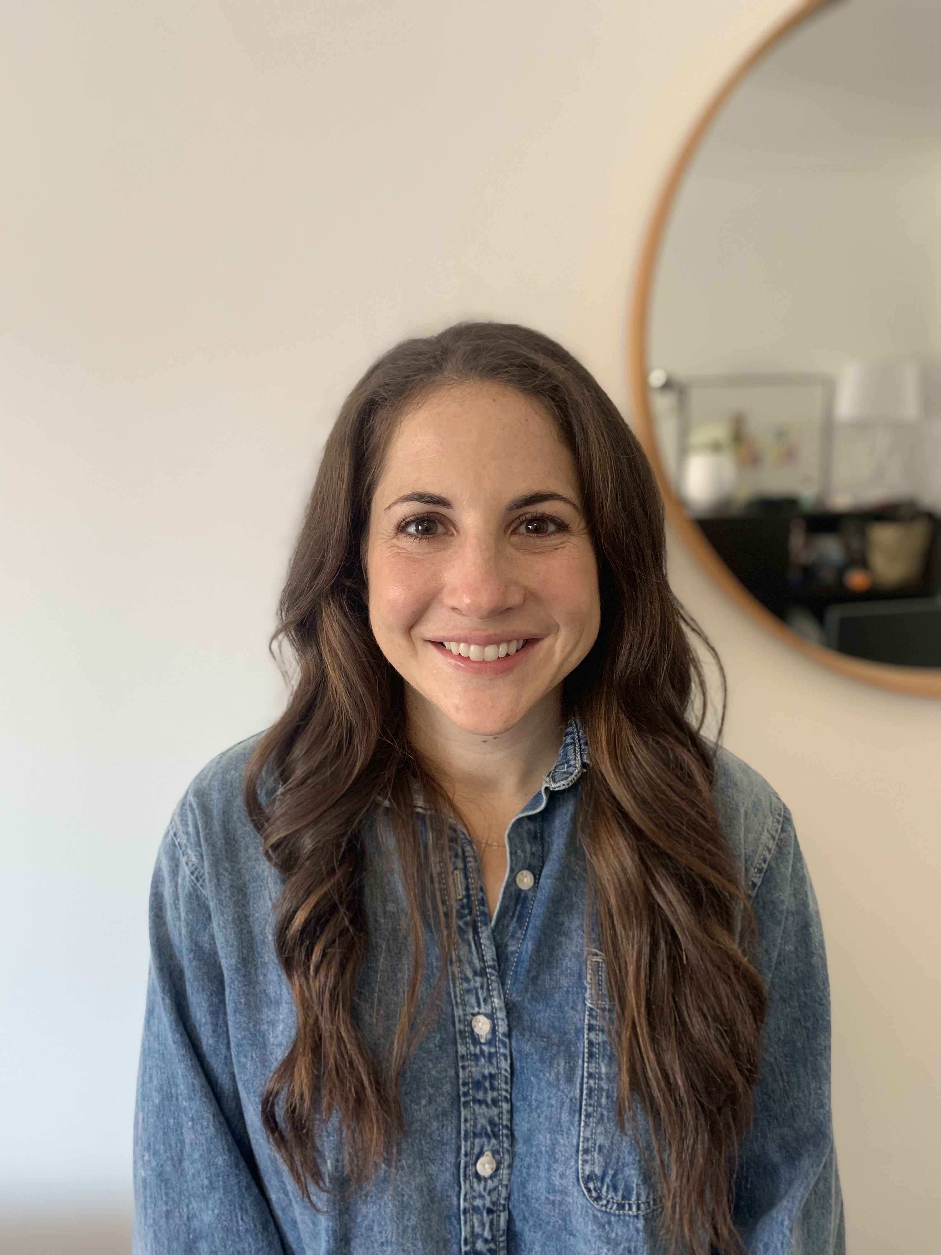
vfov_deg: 67.3
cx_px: 470
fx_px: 942
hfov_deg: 53.1
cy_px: 628
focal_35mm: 26
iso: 200
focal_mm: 4.25
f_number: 1.8
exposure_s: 1/60
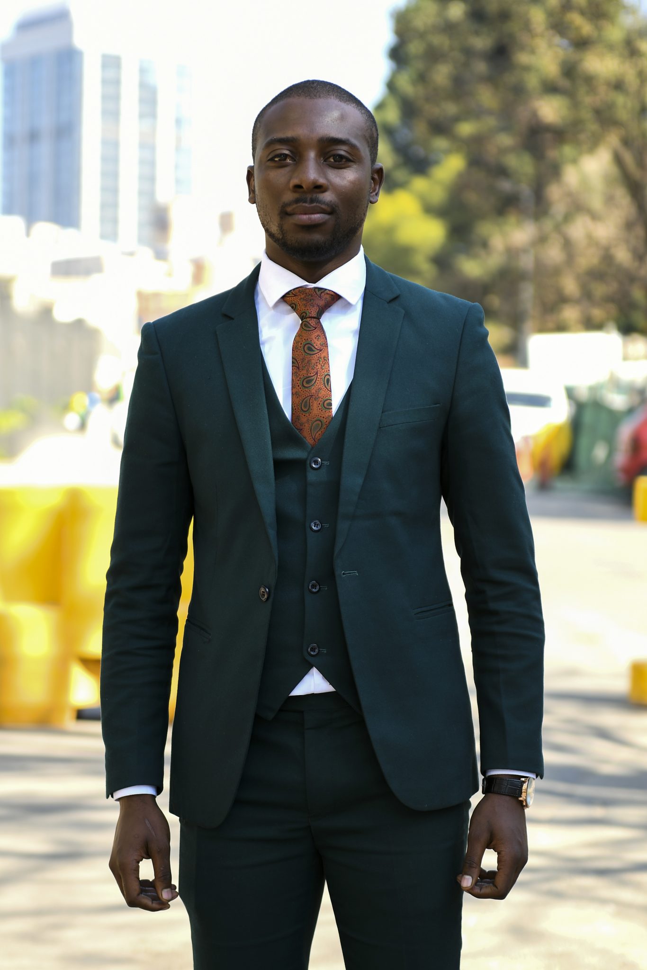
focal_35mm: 105
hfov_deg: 13.0
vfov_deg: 19.5
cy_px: 485
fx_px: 2829
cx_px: 324
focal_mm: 70
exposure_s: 1/160
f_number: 2.8
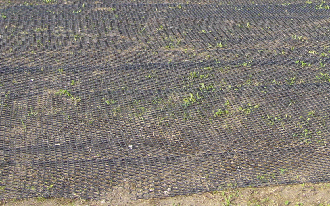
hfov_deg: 22.4
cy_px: -56
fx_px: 819
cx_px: 284
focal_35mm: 91
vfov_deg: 13.9
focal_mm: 5.8
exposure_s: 1/160
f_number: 5.6
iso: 80
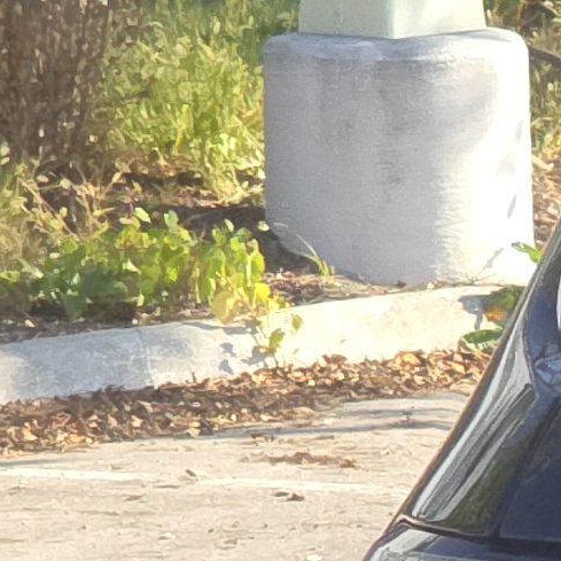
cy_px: 1004
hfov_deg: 3.4
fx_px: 9149
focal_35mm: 499
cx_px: 1911
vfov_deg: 3.5
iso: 50
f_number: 2.4
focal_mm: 7.9
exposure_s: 1/599
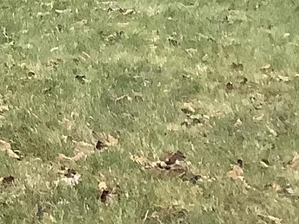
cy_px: -243
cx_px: -397
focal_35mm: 173
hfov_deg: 10.1
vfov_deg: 8.1
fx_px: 1494
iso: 80
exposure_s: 1/120
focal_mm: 3.3
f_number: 2.4
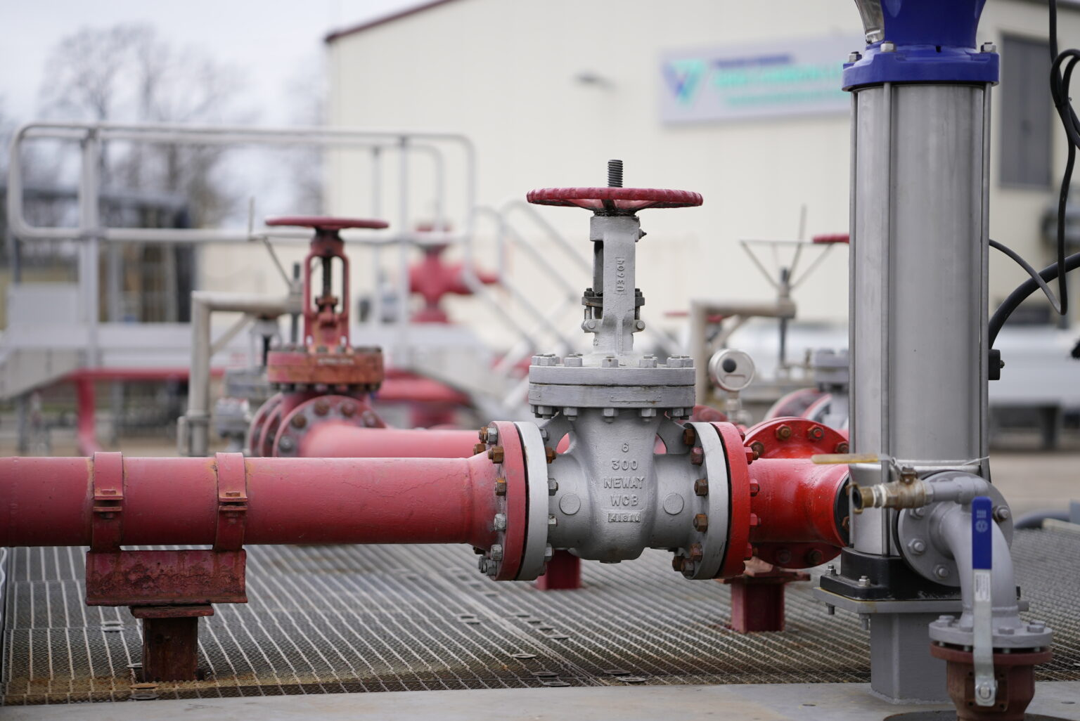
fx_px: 2551
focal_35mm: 85
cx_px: 540
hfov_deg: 23.9
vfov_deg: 16.1
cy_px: 360
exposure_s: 1/2000
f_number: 1.8
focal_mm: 85
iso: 320
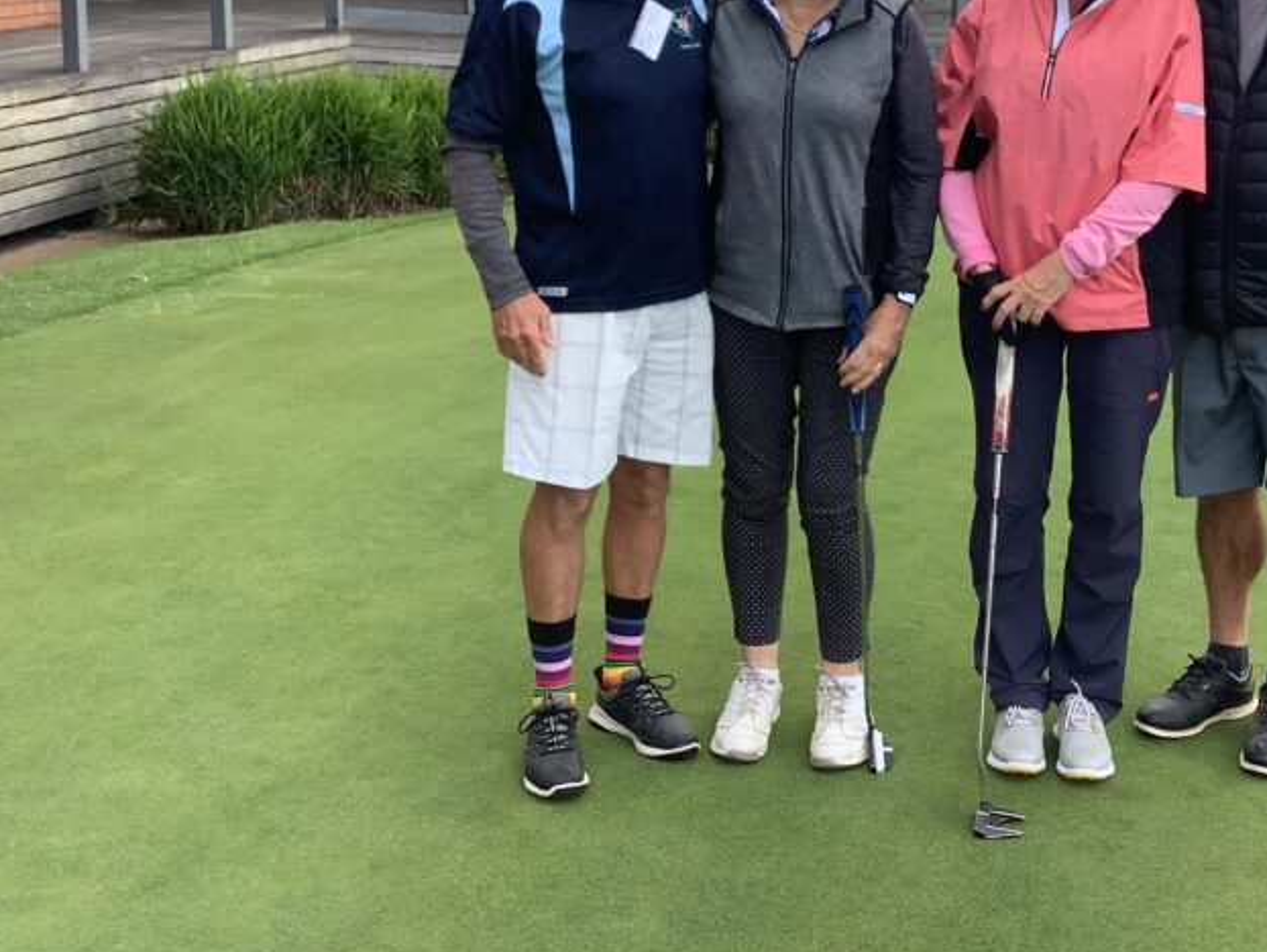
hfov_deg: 37.0
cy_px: 194
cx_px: 862
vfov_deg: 28.0
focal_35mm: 51
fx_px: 1867
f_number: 2.4
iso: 25
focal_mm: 3.3
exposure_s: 1/319
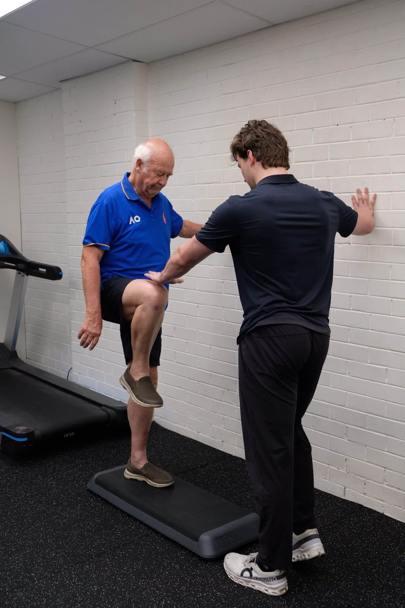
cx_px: 202
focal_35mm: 36
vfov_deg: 53.1
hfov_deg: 36.9
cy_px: 304
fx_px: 608
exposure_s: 1/250
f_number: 3.2
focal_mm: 24.3
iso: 1000
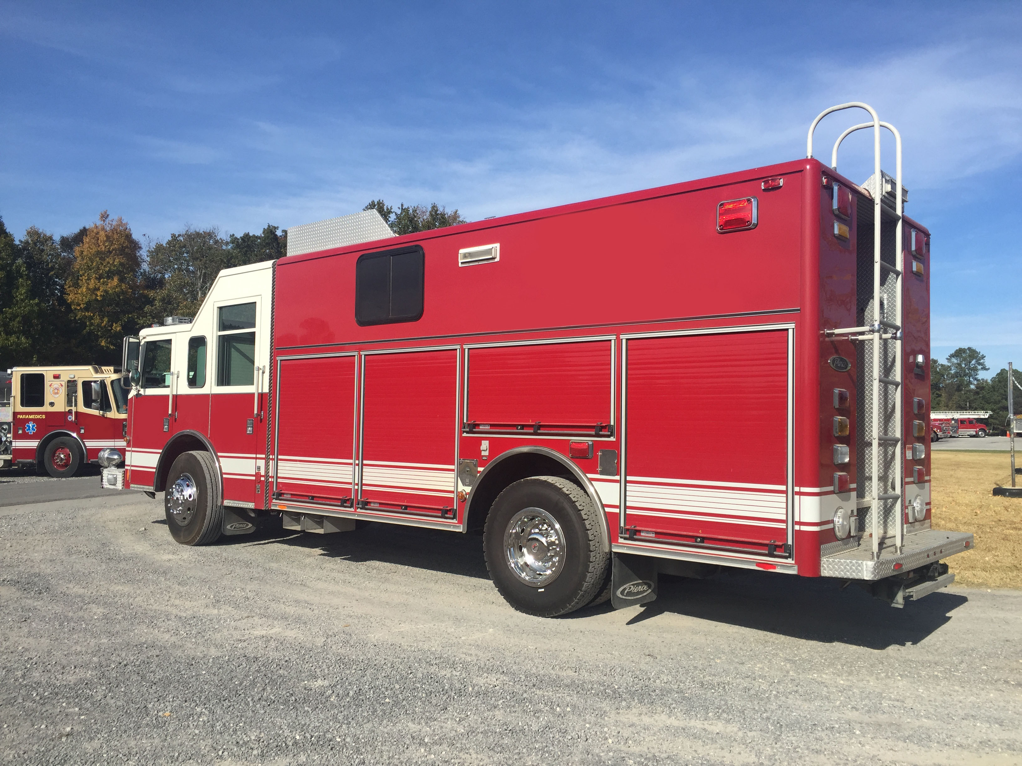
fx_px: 856
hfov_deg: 61.7
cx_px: 511
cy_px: 383
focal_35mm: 29
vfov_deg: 48.2
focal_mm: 4.15
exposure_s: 1/2083
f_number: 2.2
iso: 32
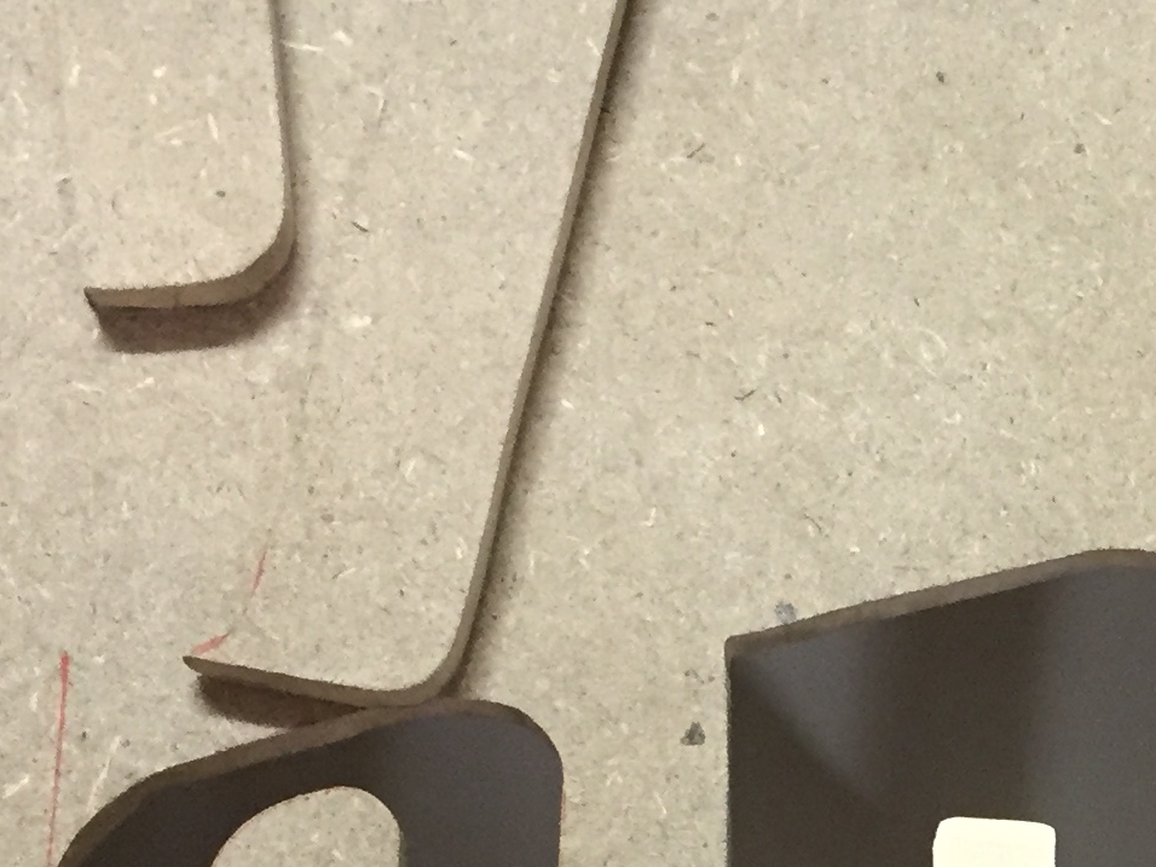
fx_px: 3306
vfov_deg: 14.1
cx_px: 1271
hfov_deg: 19.0
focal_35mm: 99
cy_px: 1227
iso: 125
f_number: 2.2
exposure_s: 1/30
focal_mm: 4.15
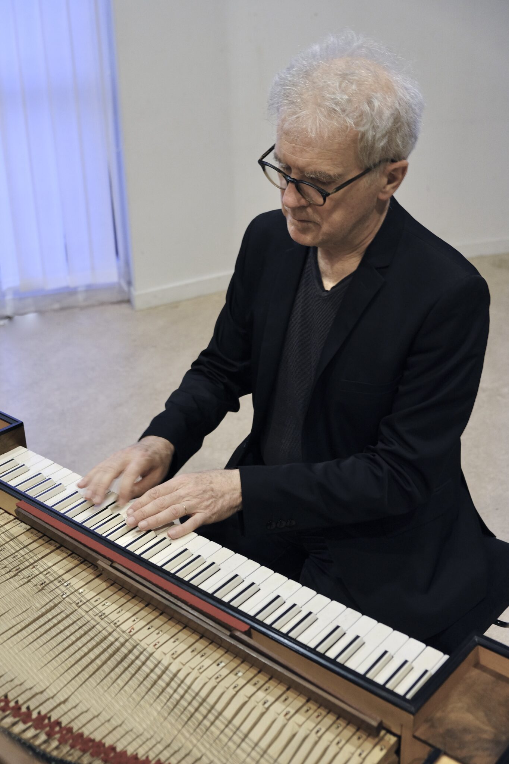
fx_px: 891
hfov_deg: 31.9
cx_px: 254
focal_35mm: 42
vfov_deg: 46.4
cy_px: 382
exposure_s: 1/40
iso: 800
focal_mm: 27.7
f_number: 3.2
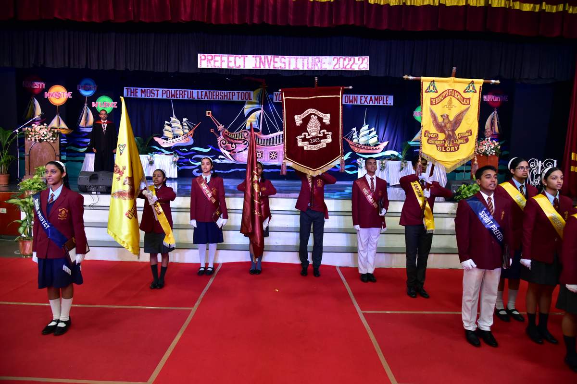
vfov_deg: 53.1
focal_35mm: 24
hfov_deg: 73.7
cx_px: 288
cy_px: 192
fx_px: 385
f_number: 4.5
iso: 3200
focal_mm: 24
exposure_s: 1/100
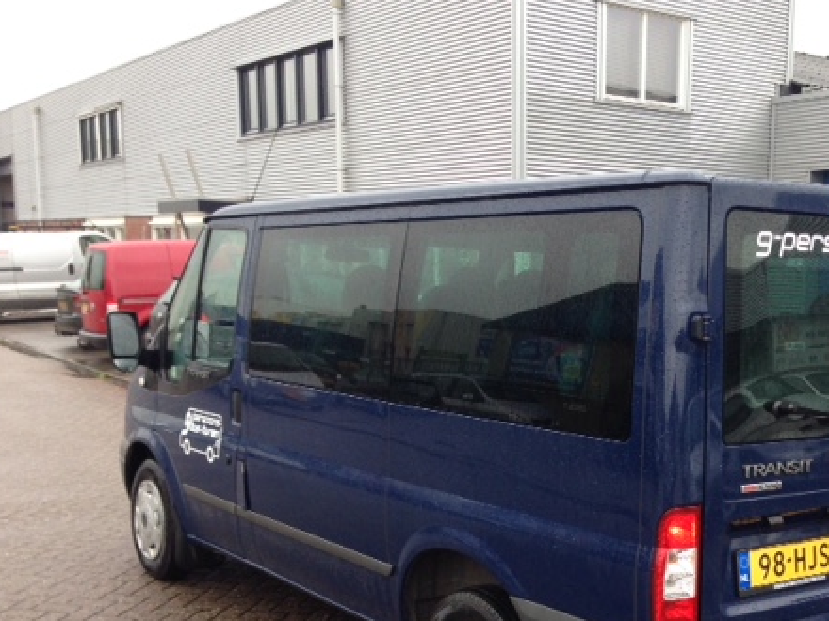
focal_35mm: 48
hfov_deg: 39.0
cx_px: 578
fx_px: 1150
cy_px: 429
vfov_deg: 30.0
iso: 80
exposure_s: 1/120
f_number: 2.4
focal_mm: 4.12
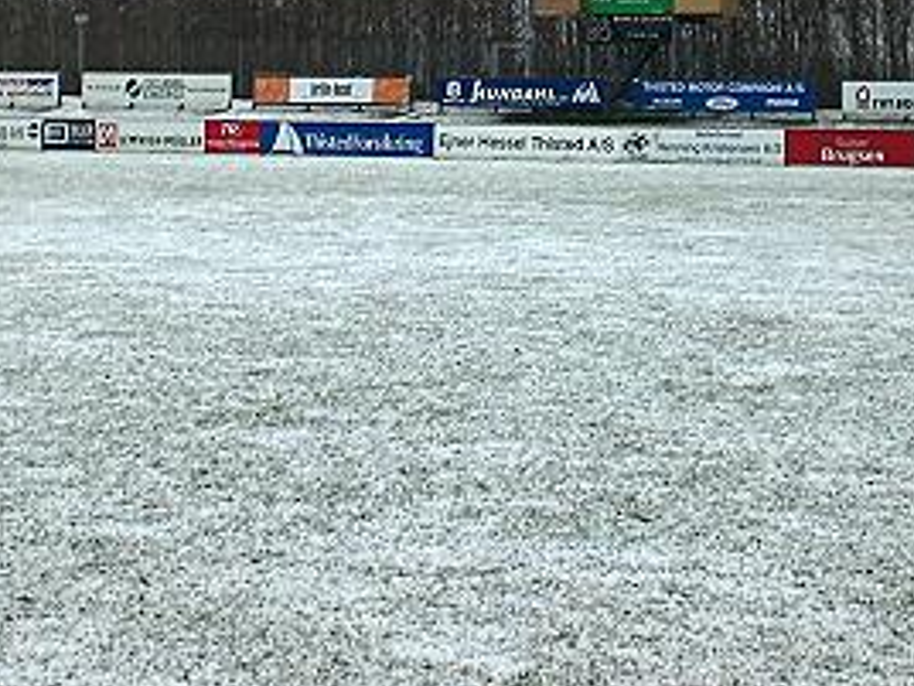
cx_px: 488
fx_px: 3010
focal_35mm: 114
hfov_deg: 17.3
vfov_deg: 12.8
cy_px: 10
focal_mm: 8.44
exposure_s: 1/160
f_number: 3.6
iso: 50
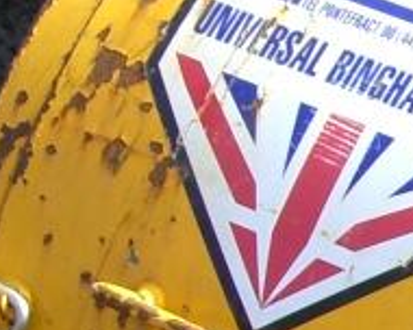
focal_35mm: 313
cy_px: 499
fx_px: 3826
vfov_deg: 4.9
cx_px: 948
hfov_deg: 6.0
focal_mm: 7.9
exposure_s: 1/250
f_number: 2.8
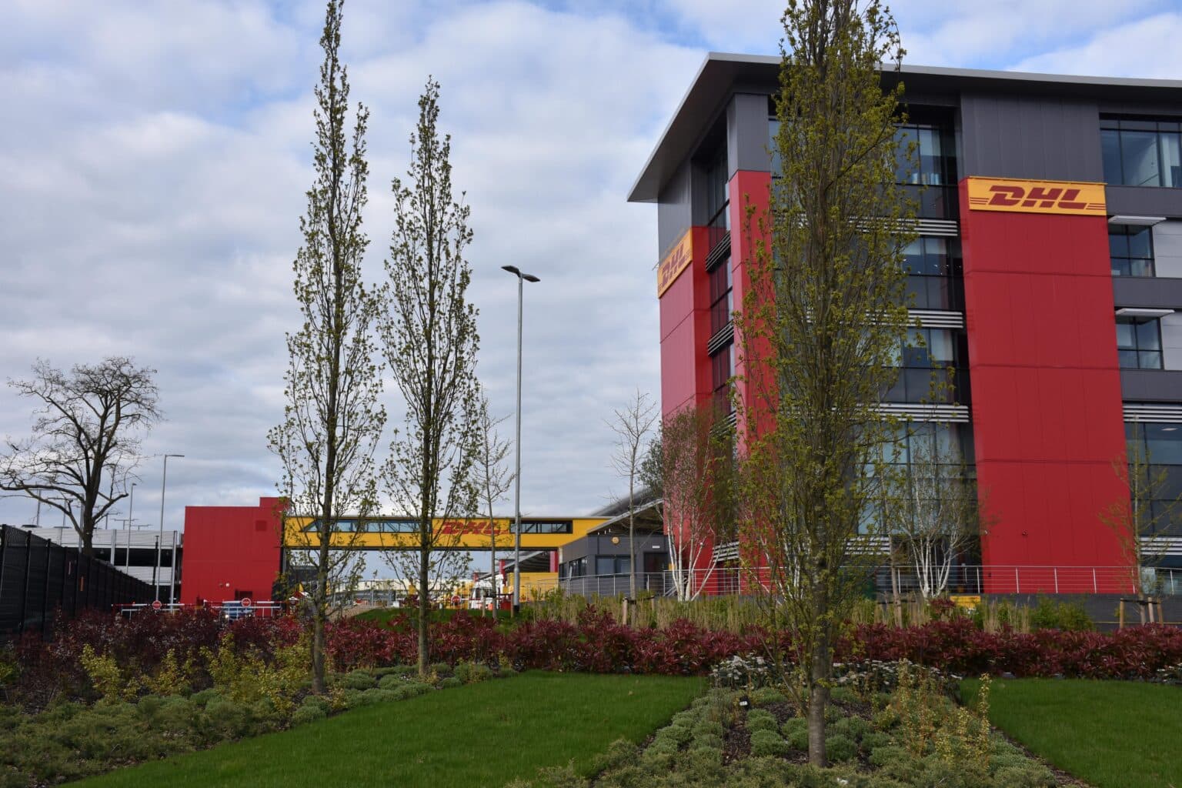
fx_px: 1182
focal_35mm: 36
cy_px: 394
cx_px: 591
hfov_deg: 53.1
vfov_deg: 36.9
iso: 280
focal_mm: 24
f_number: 8
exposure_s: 1/500
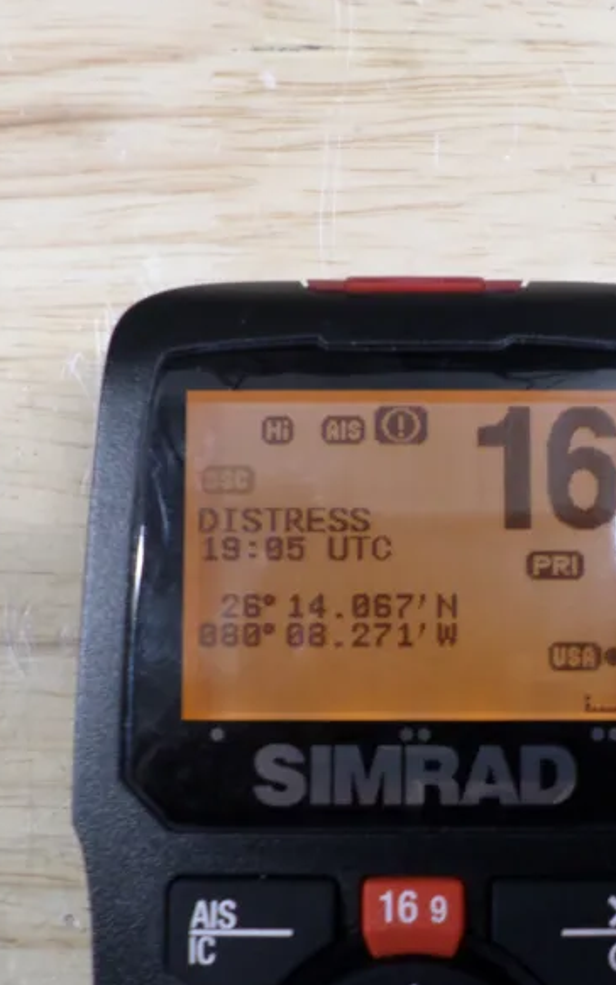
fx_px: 1101
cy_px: 565
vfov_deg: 48.1
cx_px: 422
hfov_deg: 31.0
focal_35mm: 41
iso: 240
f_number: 2.5
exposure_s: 1/30
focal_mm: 4.5
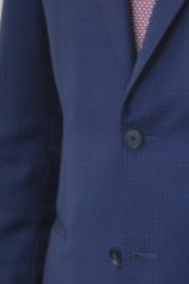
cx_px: 168
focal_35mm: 354
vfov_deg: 5.8
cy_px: -38
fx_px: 2796
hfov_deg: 3.9
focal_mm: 50
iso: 200
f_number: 4.2
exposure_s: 1/60
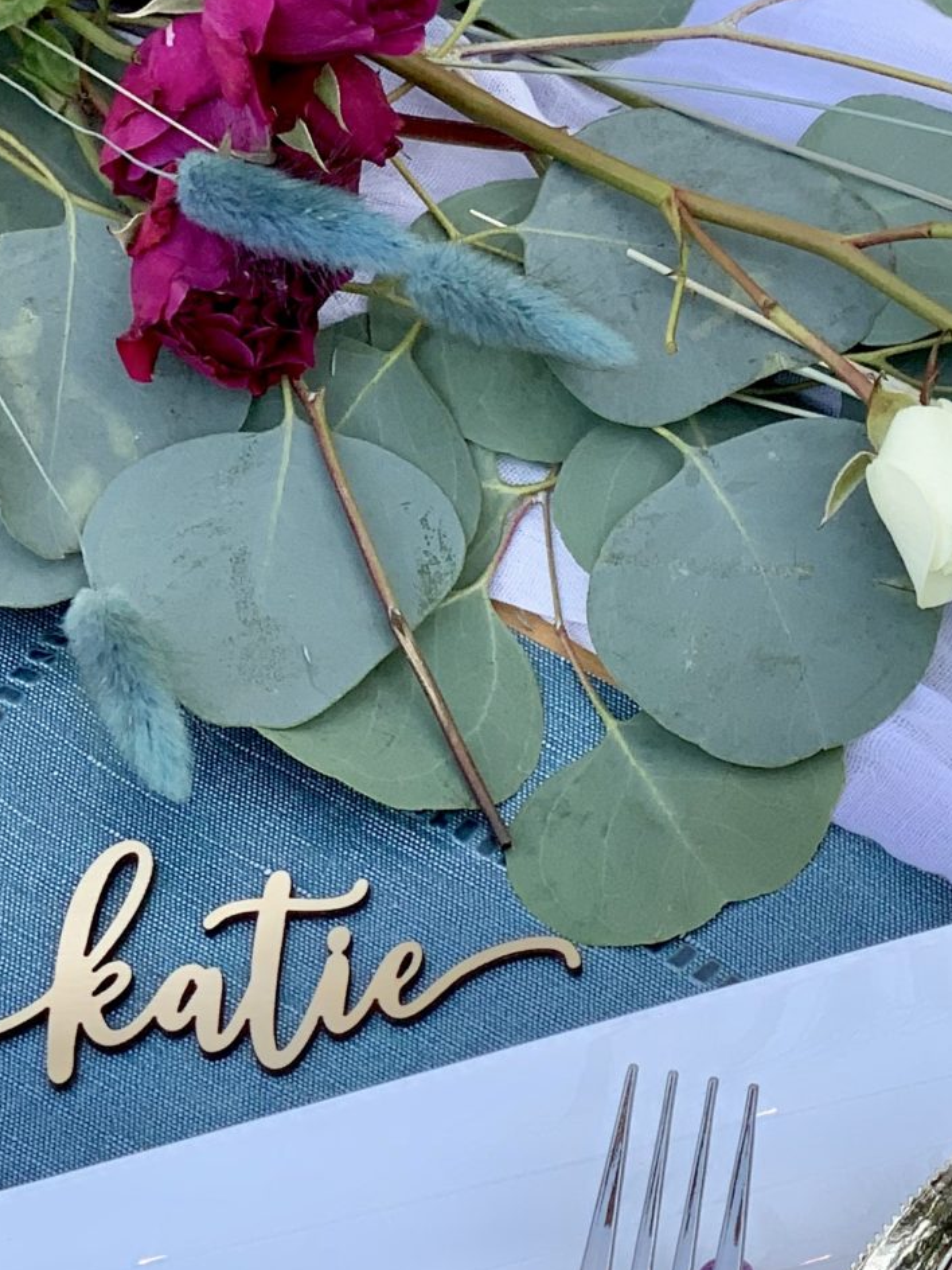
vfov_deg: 13.8
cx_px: 873
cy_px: 1309
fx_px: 5170
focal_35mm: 141
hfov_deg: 10.5
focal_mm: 6
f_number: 2.4
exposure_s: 1/120
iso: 25
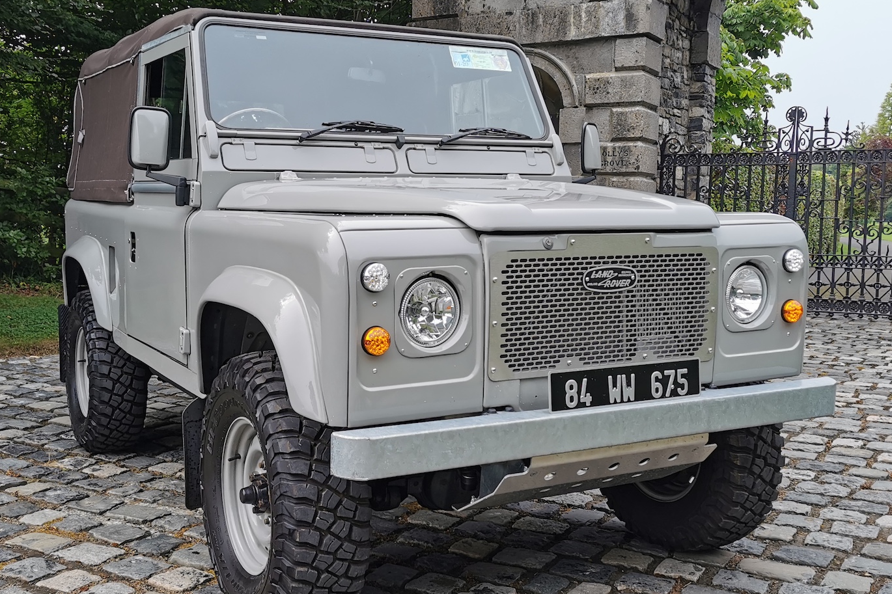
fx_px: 1016
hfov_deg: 47.4
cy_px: 308
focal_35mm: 41
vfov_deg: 32.6
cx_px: 412
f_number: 1.6
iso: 50
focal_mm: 5.56
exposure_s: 1/1361
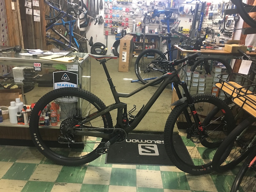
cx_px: 128
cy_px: 96
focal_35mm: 29
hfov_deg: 61.7
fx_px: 214
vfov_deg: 48.2
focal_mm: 4.15
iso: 160
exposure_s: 1/30
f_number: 2.2
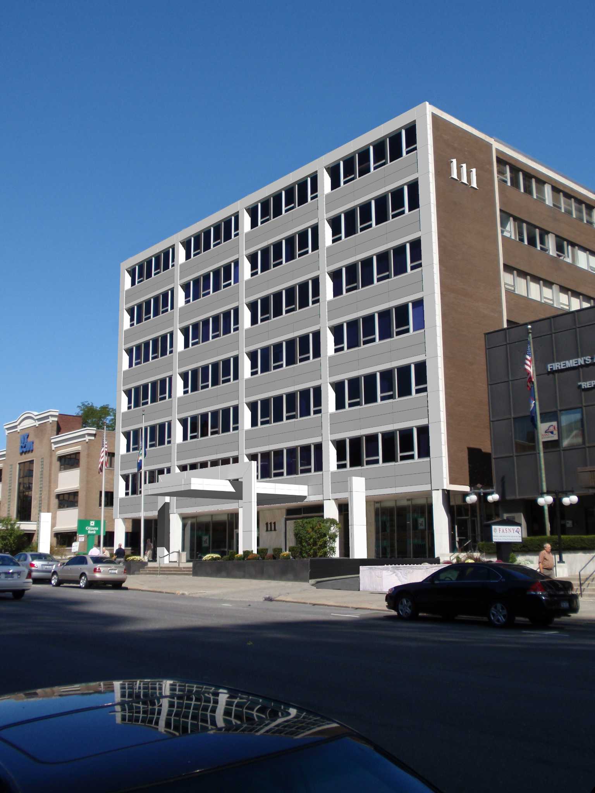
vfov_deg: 50.1
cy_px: 396
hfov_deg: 38.7
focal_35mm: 37
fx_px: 848
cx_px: 298
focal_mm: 6.6
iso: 80
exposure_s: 1/1000
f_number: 3.5
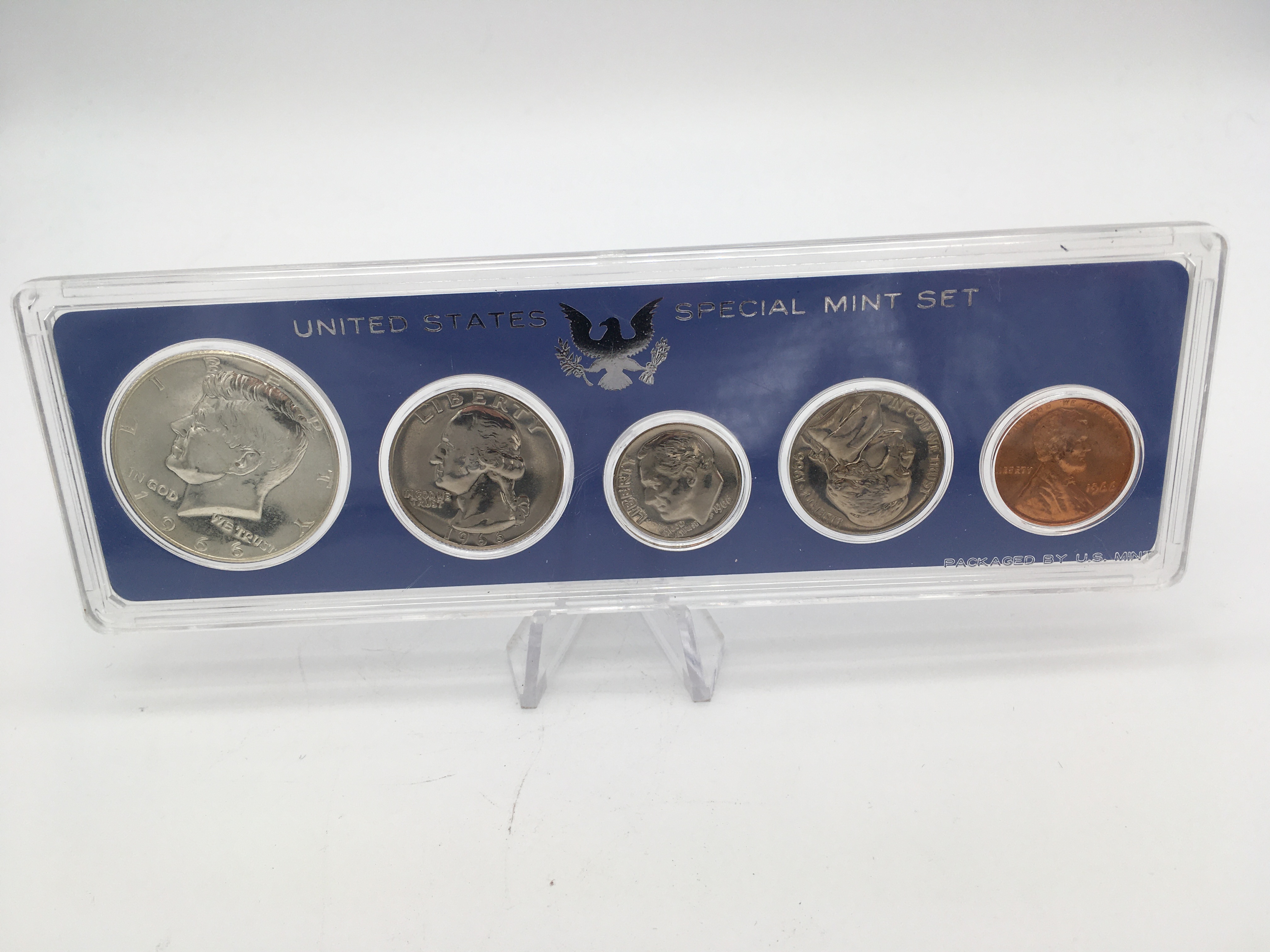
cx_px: 635
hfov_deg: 61.7
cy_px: 476
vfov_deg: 48.2
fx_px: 1064
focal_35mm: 29
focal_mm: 4.15
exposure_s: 1/625
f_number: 2.2
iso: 25
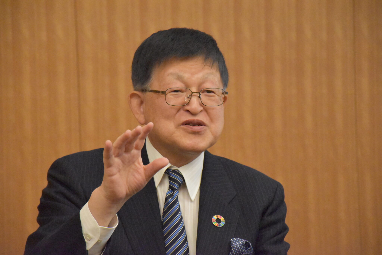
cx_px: 191
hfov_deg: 9.8
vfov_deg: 6.6
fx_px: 2230
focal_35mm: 210
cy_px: 128
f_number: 5.6
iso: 12800
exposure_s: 1/500
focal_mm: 140
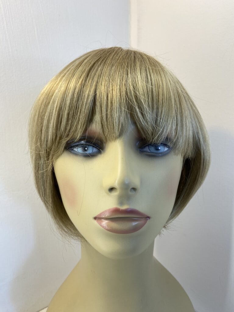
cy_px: 156
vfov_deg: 67.3
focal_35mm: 26
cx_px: 117
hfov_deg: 53.1
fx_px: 234
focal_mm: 4.25
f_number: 1.8
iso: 50
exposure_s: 1/100
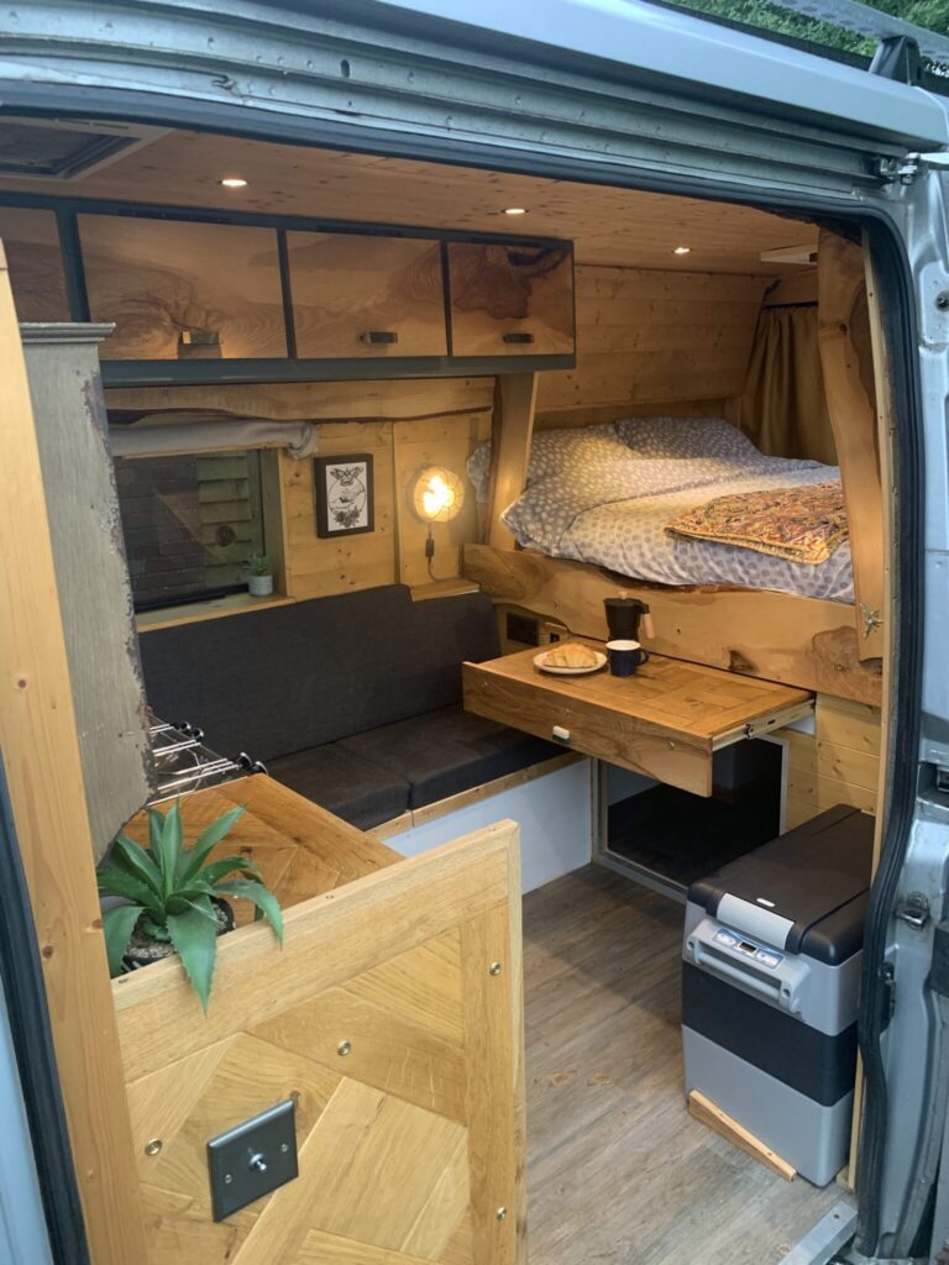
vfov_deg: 67.3
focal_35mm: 26
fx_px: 950
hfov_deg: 53.1
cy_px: 632
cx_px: 474
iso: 160
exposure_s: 1/60
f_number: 1.8
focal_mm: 4.25
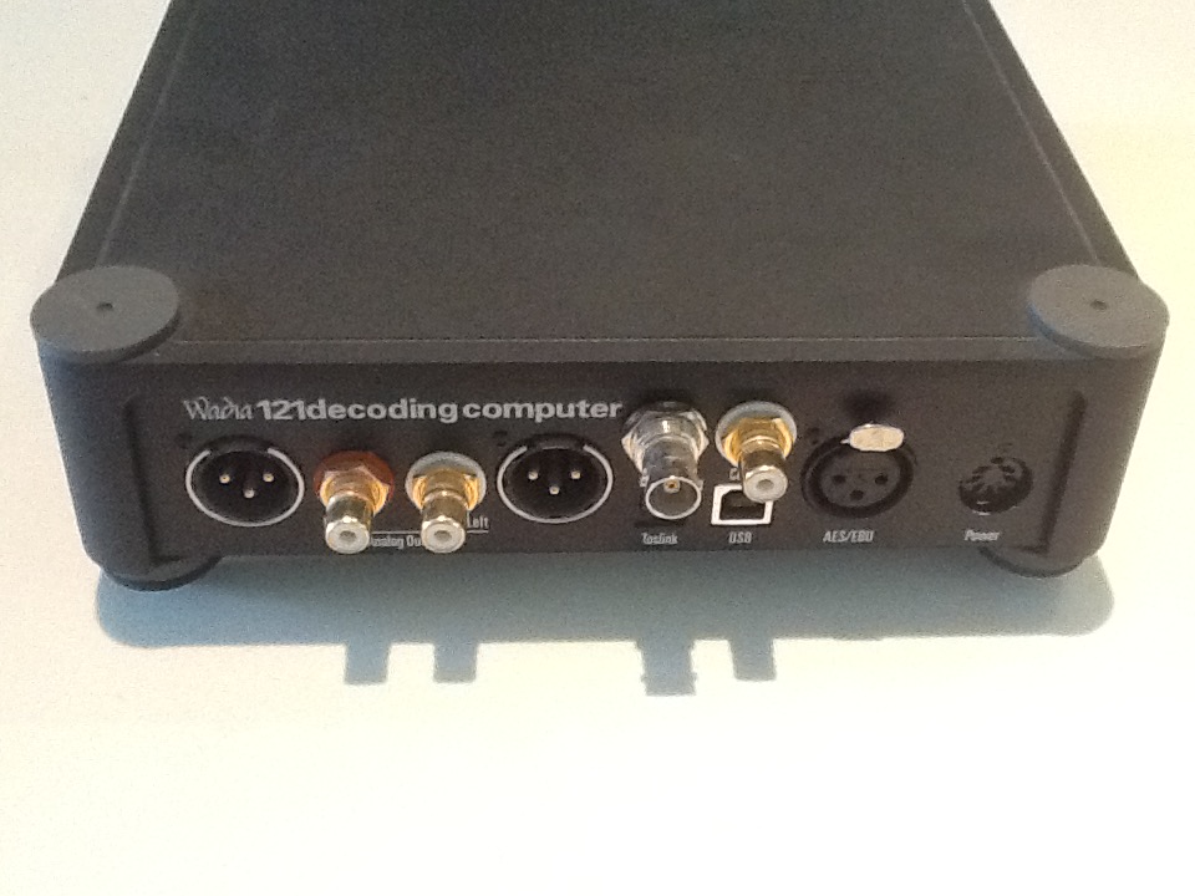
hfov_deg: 42.9
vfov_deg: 32.9
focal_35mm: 44
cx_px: 598
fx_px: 1519
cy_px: 448
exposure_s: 1/30
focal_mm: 2.03
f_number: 2.4
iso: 320
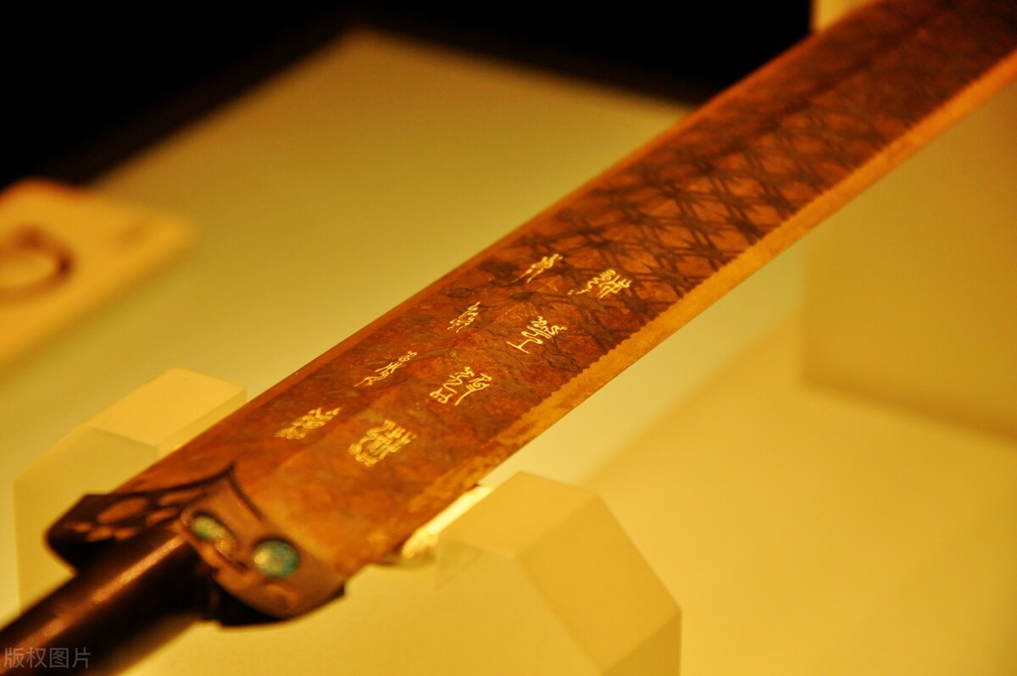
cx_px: 508
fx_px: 4446
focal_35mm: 158
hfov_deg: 13.1
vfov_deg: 8.7
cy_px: 338
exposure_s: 1/60
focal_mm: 105
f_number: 5.6
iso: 800
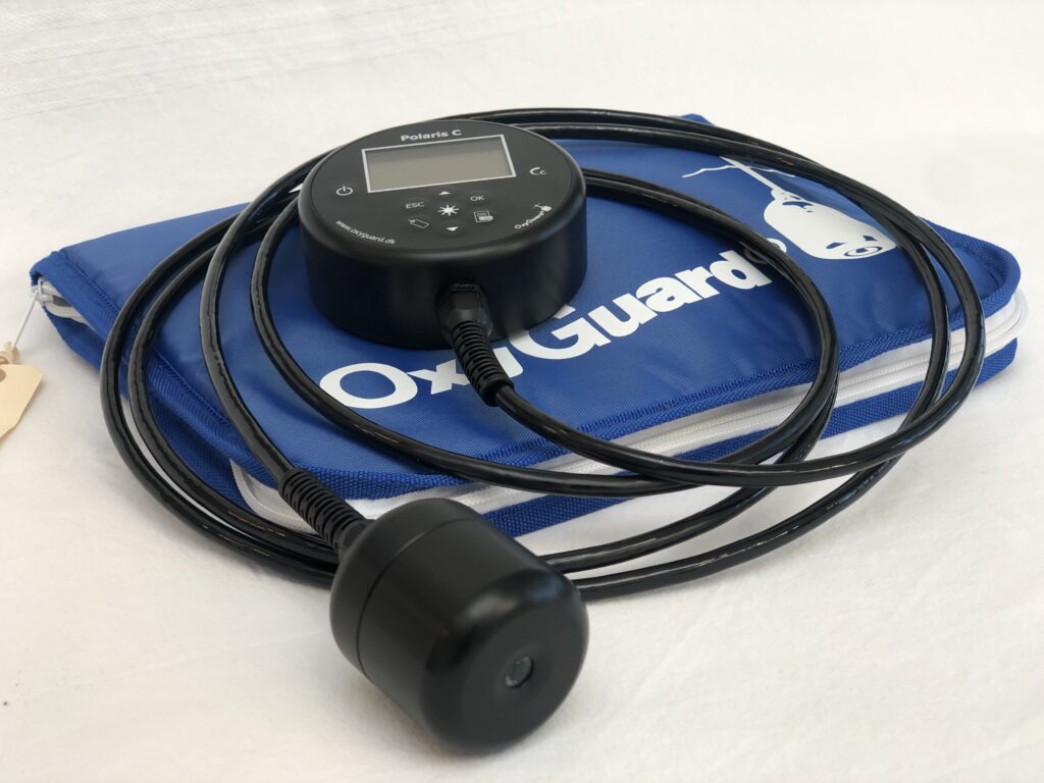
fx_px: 1568
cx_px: 522
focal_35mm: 52
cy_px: 392
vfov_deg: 28.0
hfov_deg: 36.8
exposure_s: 1/60
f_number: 2.4
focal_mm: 6
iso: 20
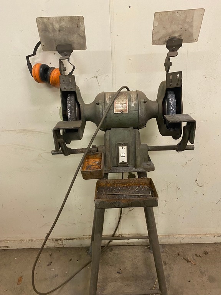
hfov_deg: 53.1
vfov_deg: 67.3
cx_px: 110
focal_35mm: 26
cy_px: 148
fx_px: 221
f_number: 1.8
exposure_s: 1/50
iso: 200
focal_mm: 4.25
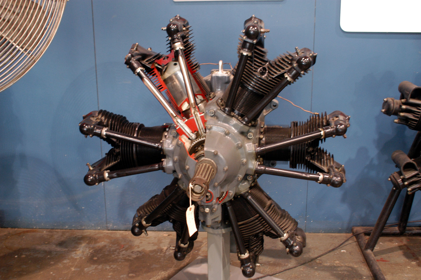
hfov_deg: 46.4
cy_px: 140
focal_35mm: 42
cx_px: 210
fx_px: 491
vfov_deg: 31.8
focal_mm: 28
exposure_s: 1/10
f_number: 3.5
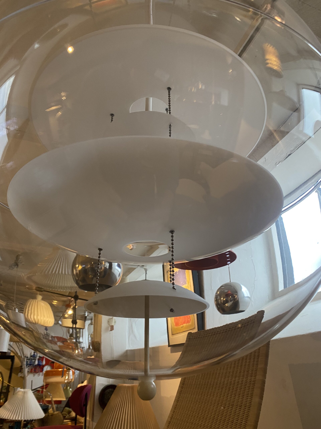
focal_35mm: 26
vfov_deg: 67.3
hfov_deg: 53.1
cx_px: 160
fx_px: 321
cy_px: 214
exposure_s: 1/50
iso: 125
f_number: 1.8
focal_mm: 4.25
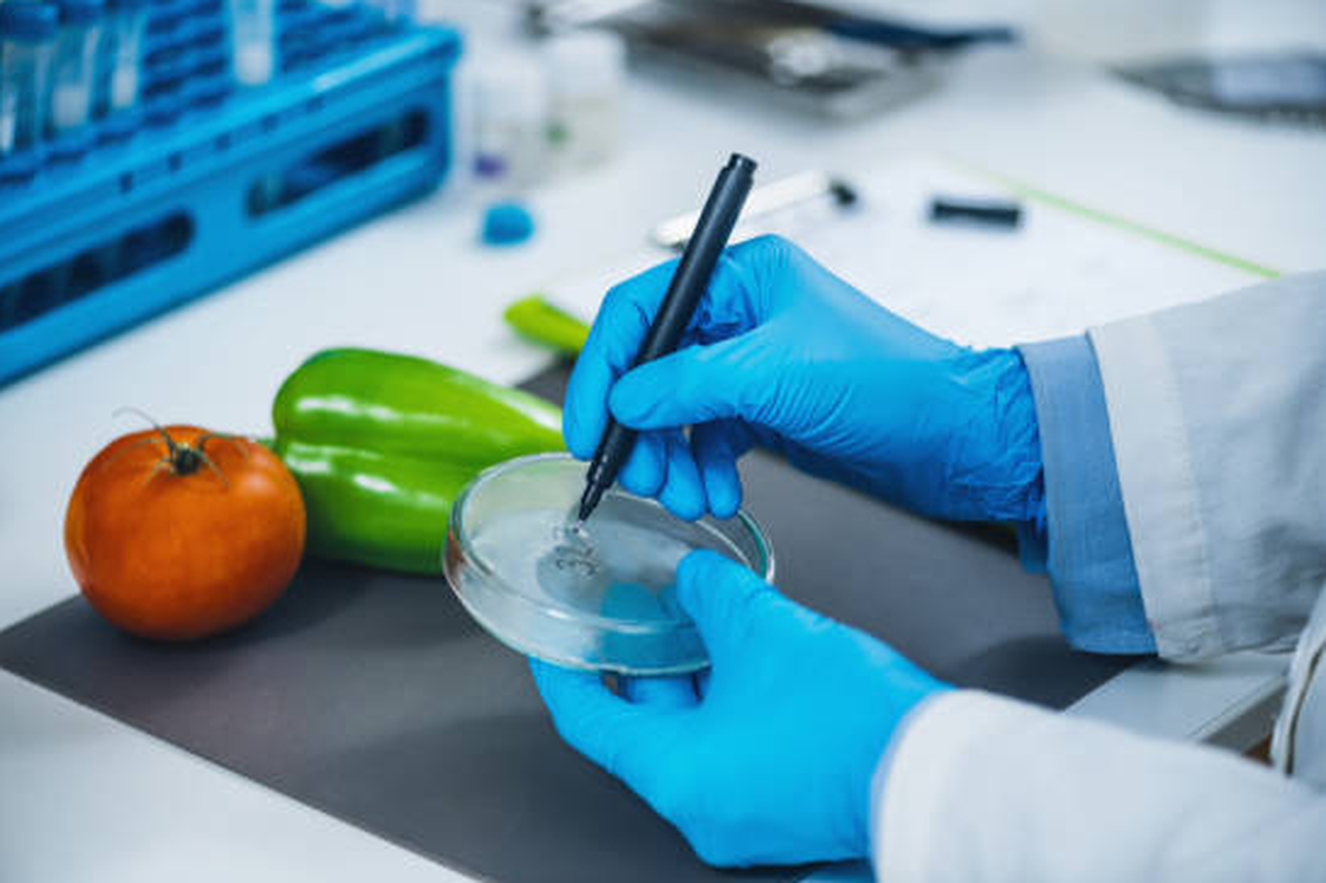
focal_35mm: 106
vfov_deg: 12.9
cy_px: 442
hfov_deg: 19.3
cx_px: 664
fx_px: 3903
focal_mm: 105
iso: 64
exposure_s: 1/160
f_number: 3.2
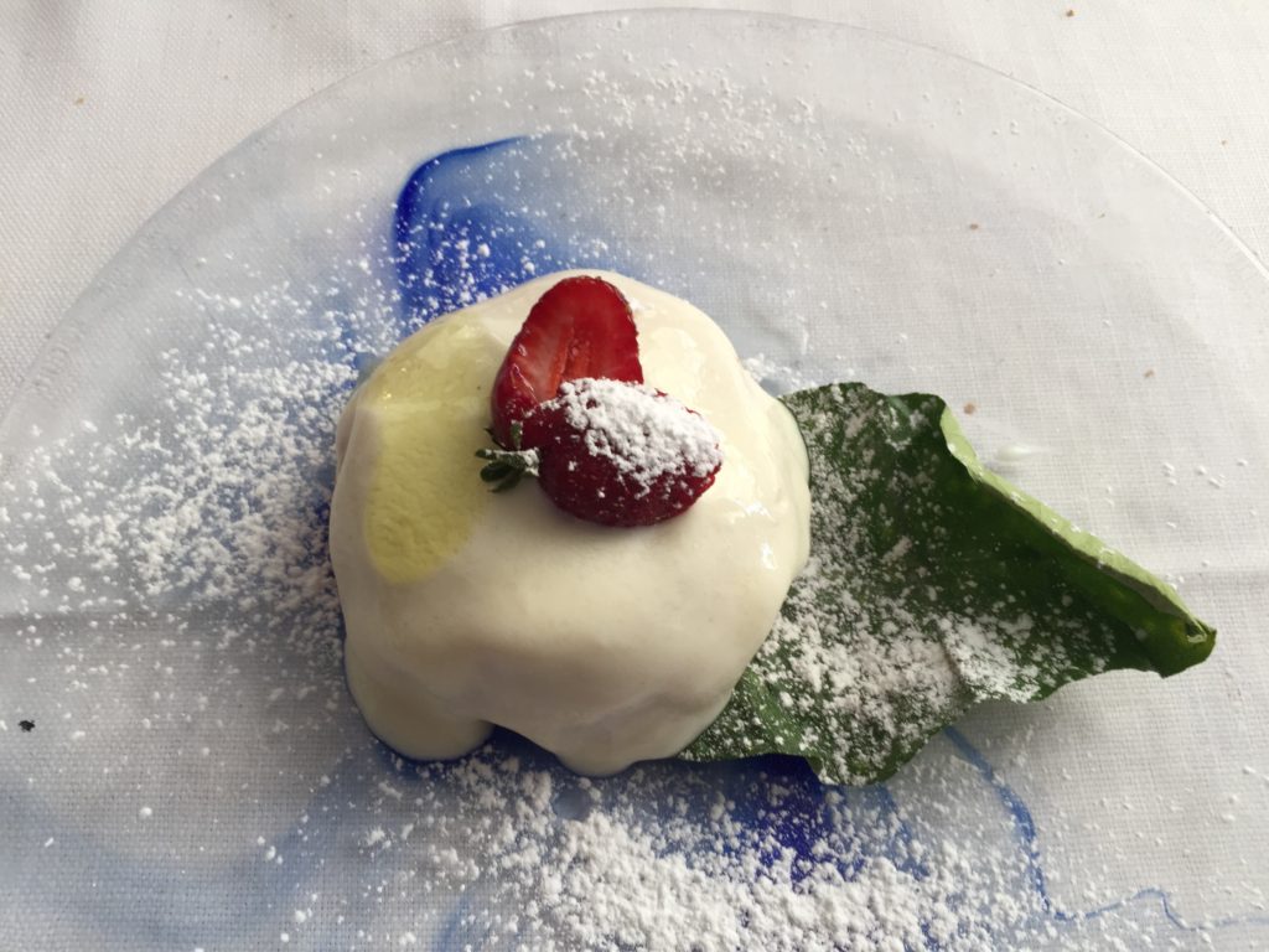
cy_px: 476
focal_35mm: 29
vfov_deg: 48.2
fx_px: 1063
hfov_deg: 61.7
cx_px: 634
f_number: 2.2
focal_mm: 4.15
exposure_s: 1/120
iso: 50
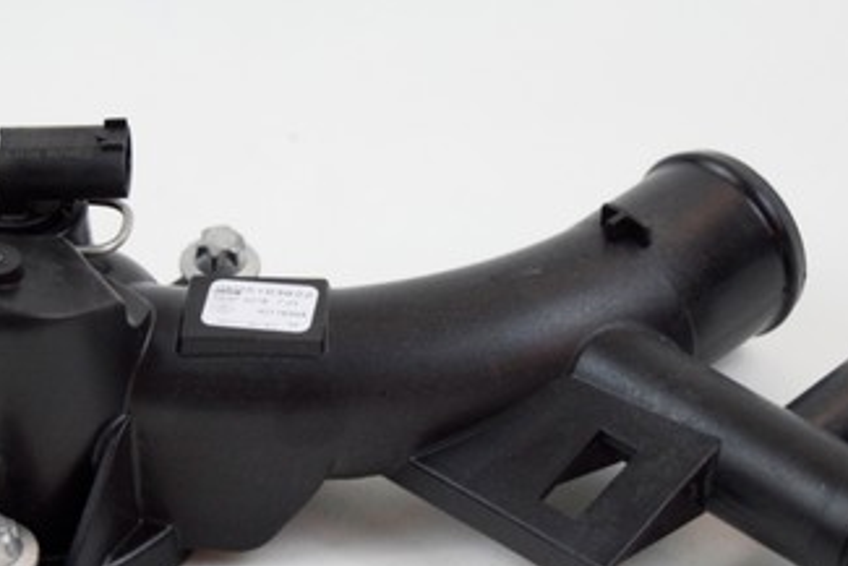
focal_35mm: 118
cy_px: 346
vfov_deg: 11.6
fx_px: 2781
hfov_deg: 17.3
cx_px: 324
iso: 1600
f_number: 5
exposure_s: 1/60
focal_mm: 40
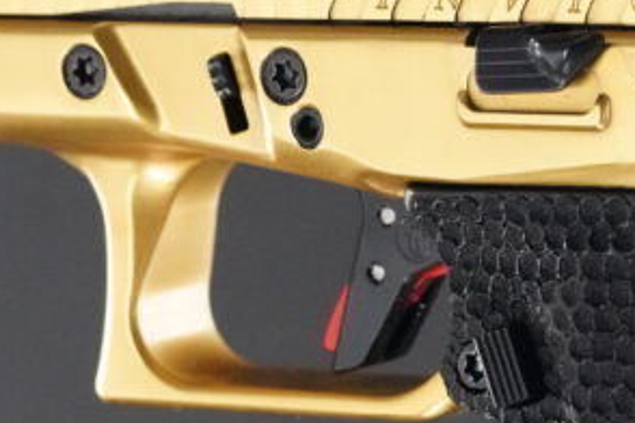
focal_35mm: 313
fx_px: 5521
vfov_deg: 4.4
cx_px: 300
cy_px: 394
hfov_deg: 6.6
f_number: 8
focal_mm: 90
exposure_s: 1/320
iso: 12800
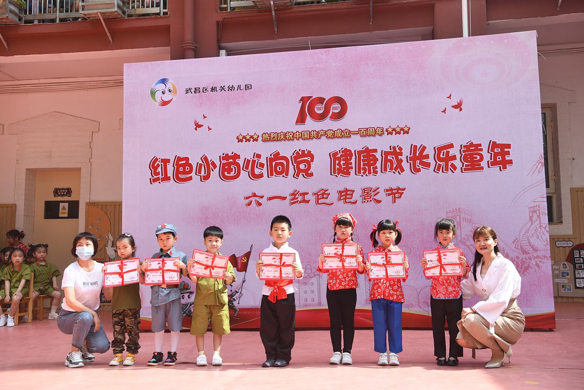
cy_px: 195
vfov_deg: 33.4
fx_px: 649
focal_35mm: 40
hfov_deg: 48.5
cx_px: 292
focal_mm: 40
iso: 320
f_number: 5
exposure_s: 1/500
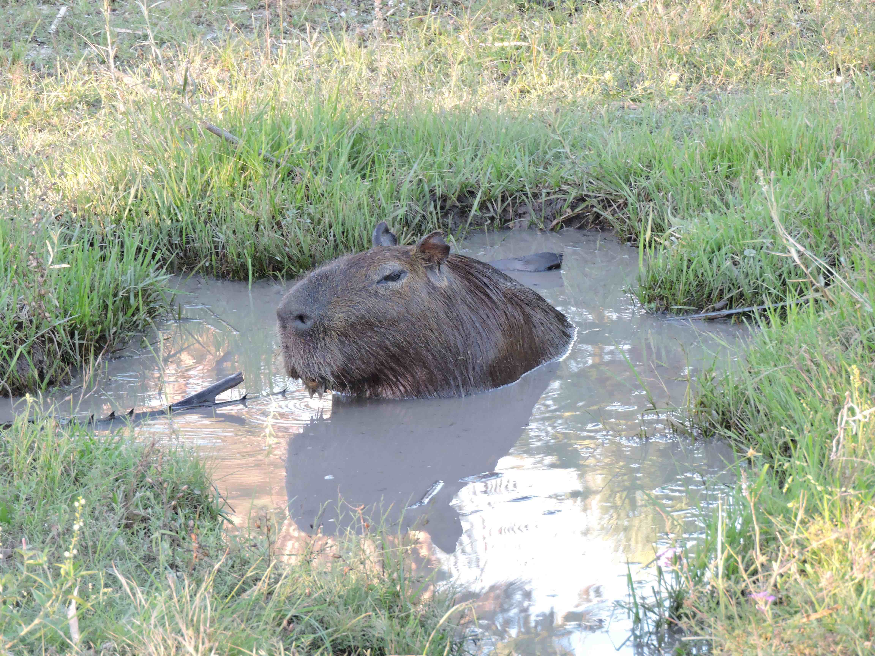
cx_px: 438
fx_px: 5561
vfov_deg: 6.8
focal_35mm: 220
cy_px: 328
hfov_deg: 9.0
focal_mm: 39.4
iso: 400
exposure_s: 1/50
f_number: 5.3
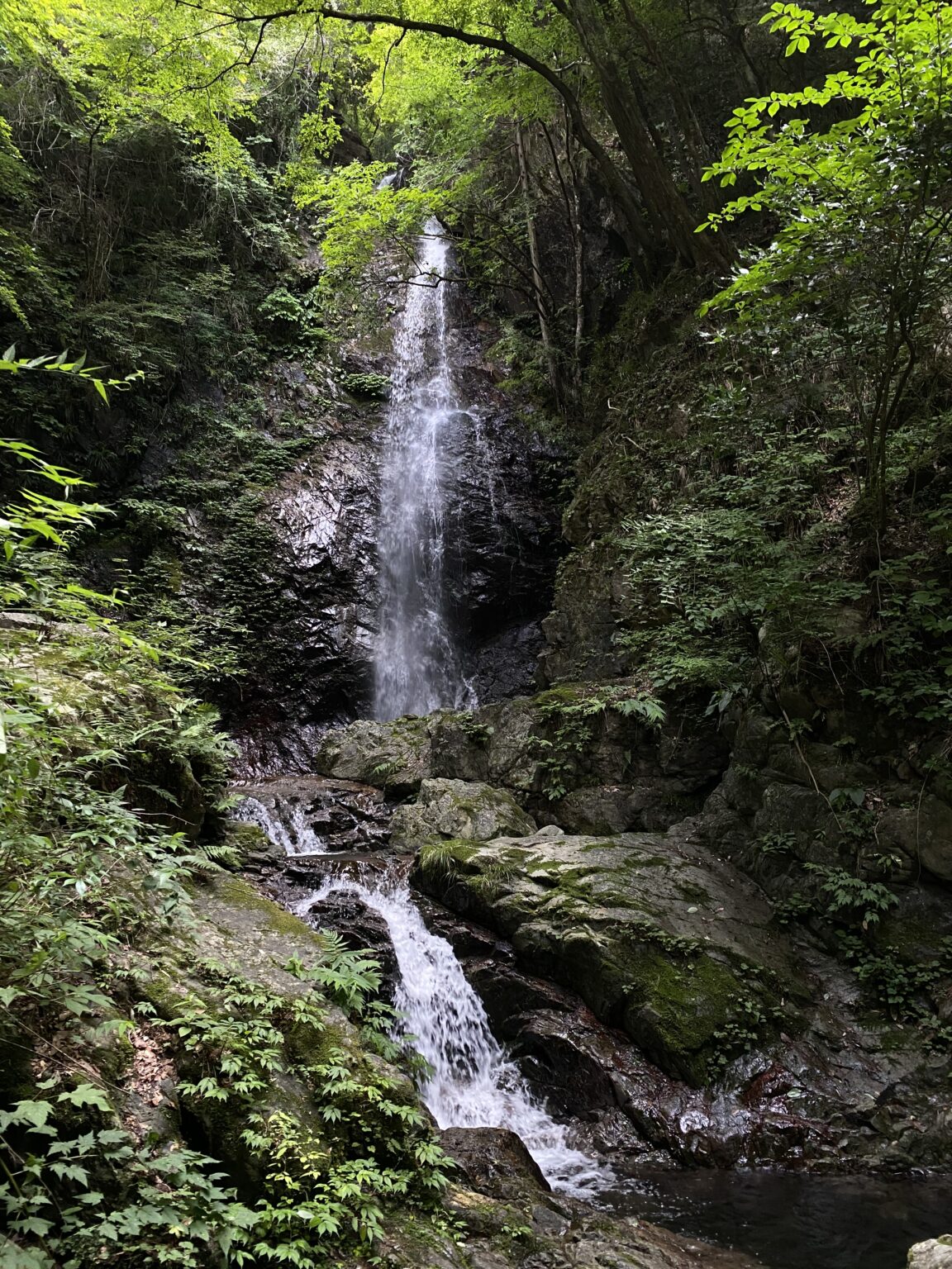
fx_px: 953
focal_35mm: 26
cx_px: 476
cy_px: 634
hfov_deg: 53.1
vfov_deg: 67.3
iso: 160
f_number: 1.8
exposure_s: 1/60
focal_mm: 4.25
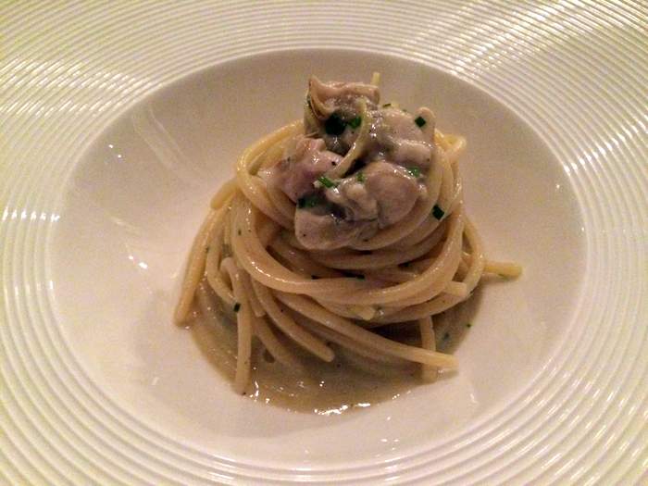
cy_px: 243
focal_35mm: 29
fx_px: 543
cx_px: 324
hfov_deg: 61.7
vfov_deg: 48.2
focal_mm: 4.15
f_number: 2.2
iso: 640
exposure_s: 1/15
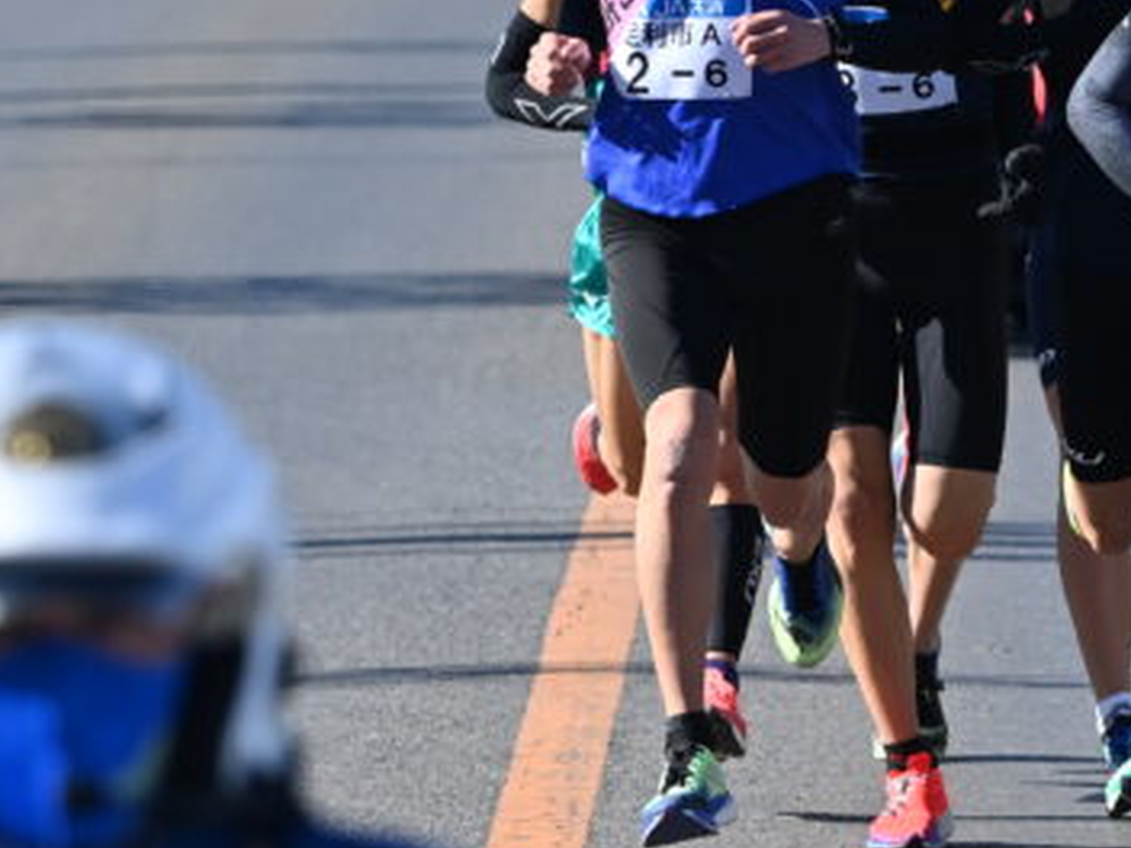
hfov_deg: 2.6
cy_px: 217
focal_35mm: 755
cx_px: 1456
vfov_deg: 2.0
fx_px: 24668
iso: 640
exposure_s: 1/1600
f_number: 8
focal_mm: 270
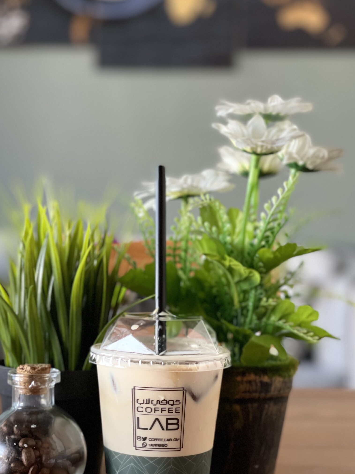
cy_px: 239
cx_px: 157
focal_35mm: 66
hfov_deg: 22.2
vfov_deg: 29.4
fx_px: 902
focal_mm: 6
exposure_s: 1/103
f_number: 2
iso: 250
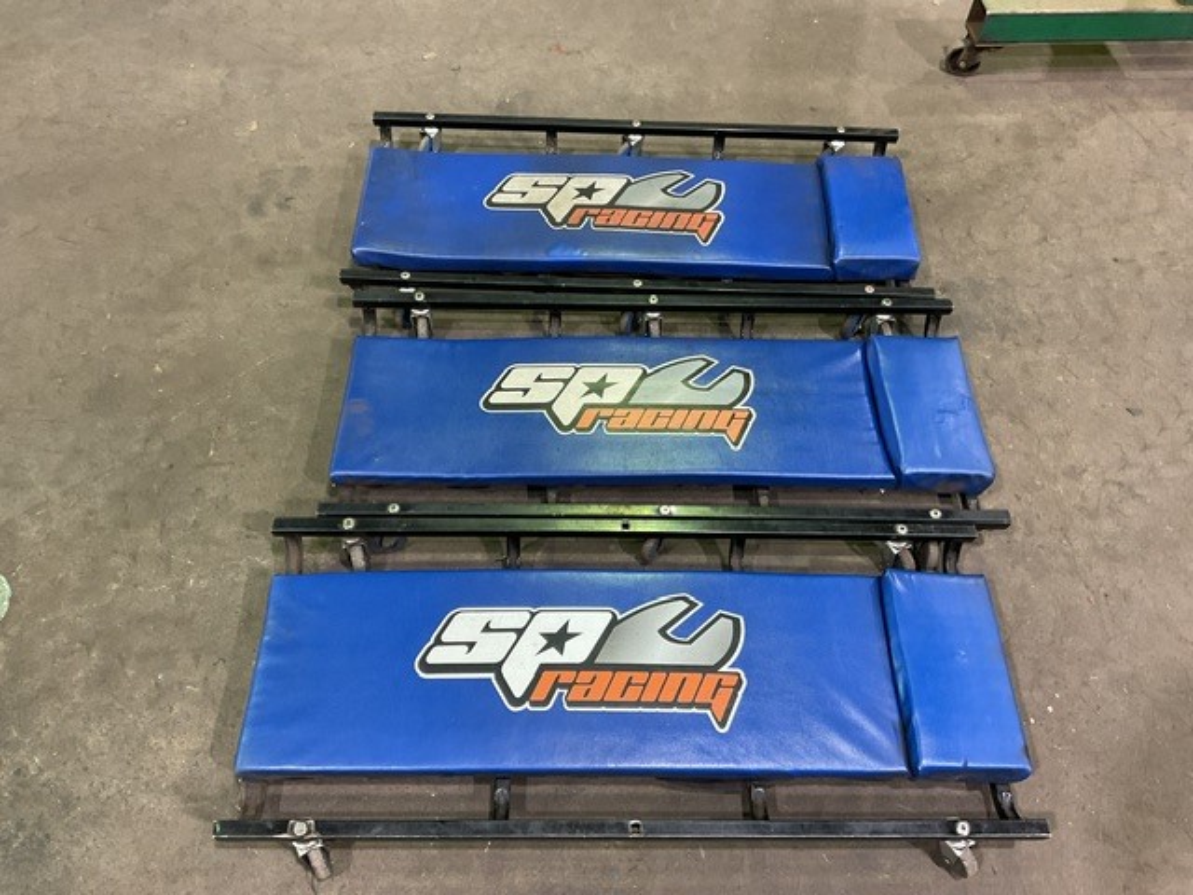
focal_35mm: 29
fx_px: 999
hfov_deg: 61.7
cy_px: 448
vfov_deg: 48.2
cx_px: 596
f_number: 1.8
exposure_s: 1/50
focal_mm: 3
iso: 125
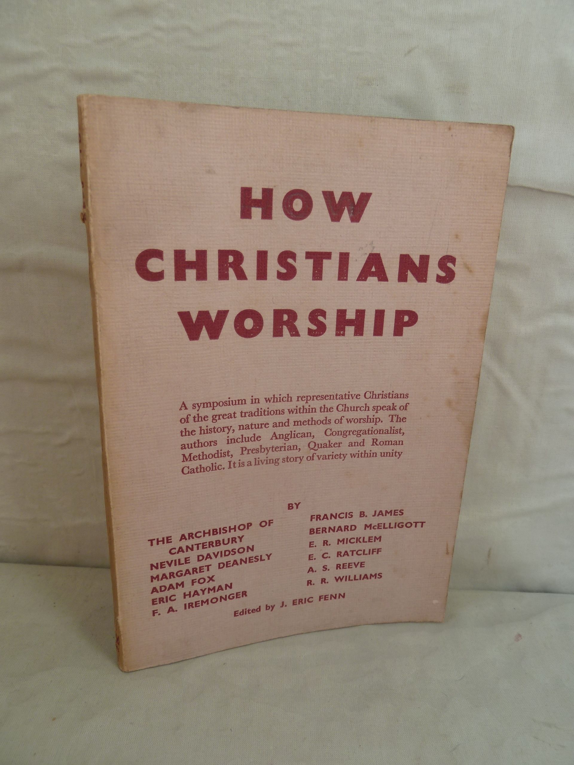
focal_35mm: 25
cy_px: 382
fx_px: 553
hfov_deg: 54.9
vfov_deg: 69.4
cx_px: 287
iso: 80
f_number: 3.3
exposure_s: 1/60
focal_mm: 4.1
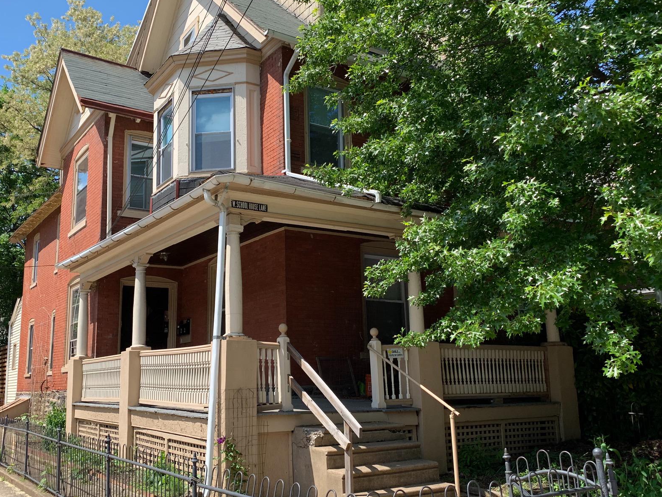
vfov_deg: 41.8
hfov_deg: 53.8
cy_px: 253
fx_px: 650
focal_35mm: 34
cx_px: 295
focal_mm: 4.25
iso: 25
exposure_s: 1/1250
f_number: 1.8
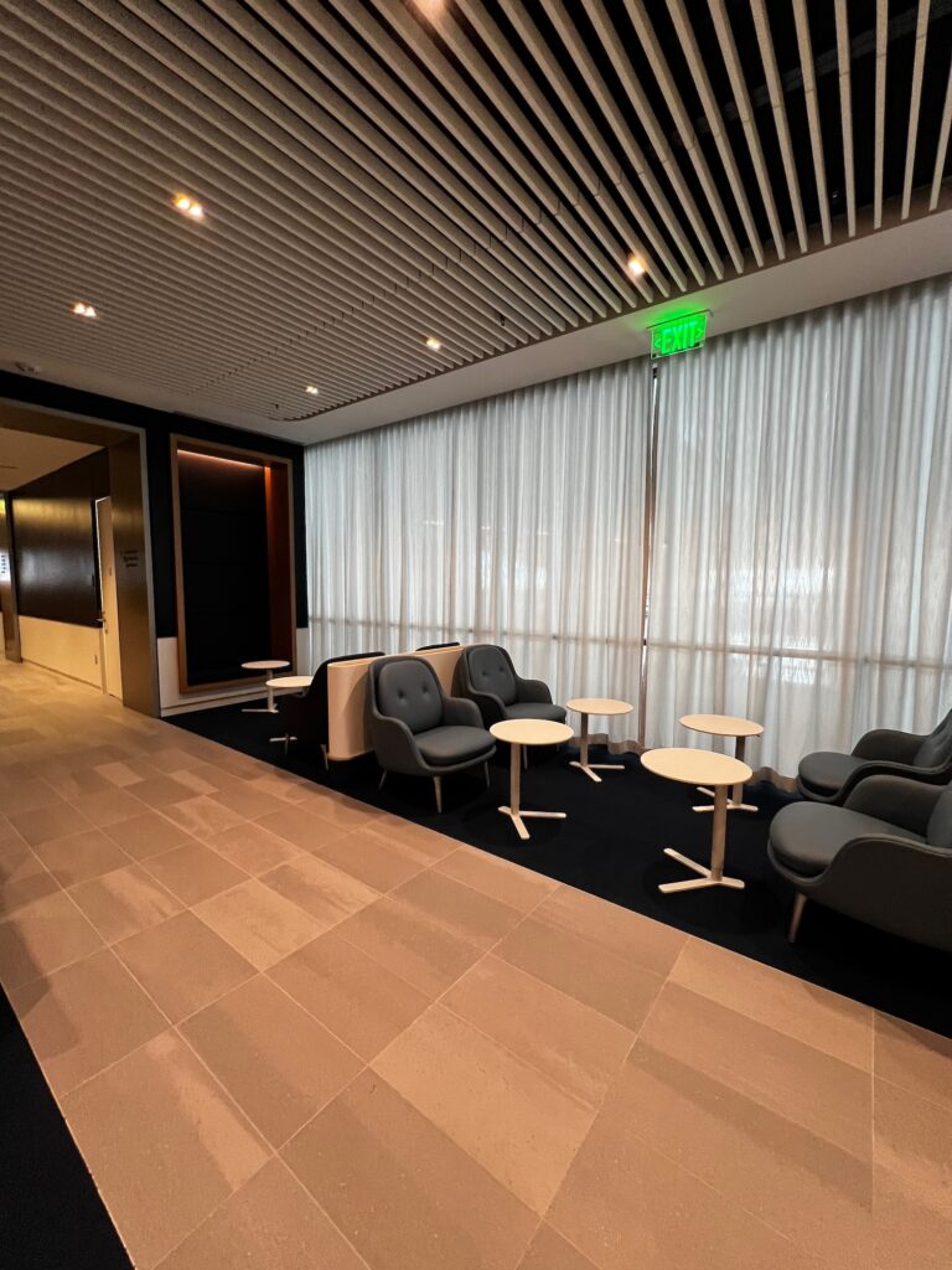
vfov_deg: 106.2
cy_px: 635
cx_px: 476
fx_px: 477
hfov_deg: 89.9
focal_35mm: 13
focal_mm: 1.57
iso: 320
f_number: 1.8
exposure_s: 1/60
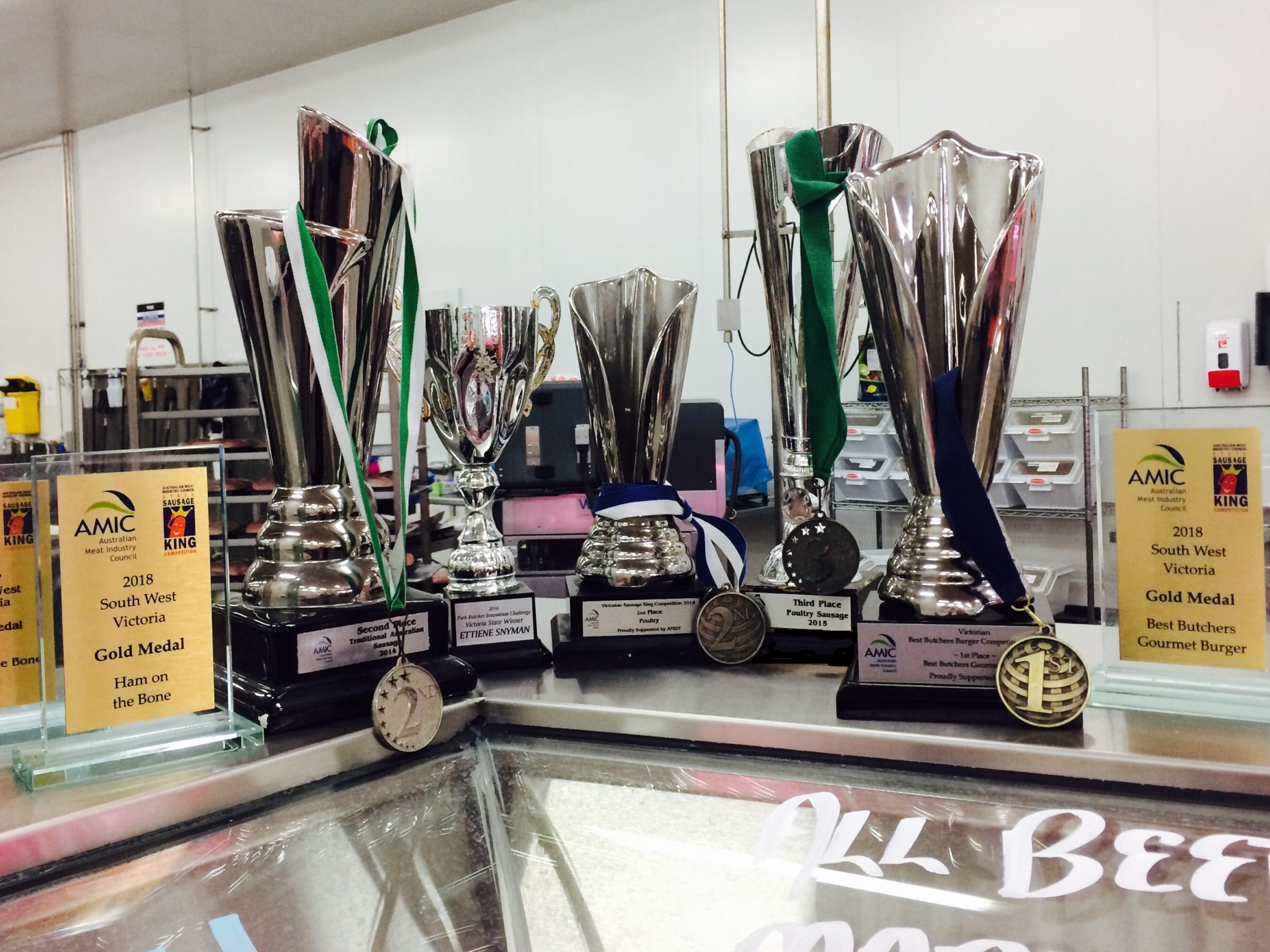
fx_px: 1284
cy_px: 418
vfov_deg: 40.6
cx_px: 624
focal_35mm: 35
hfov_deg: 52.6
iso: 64
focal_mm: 4.15
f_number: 2.2
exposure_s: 1/33
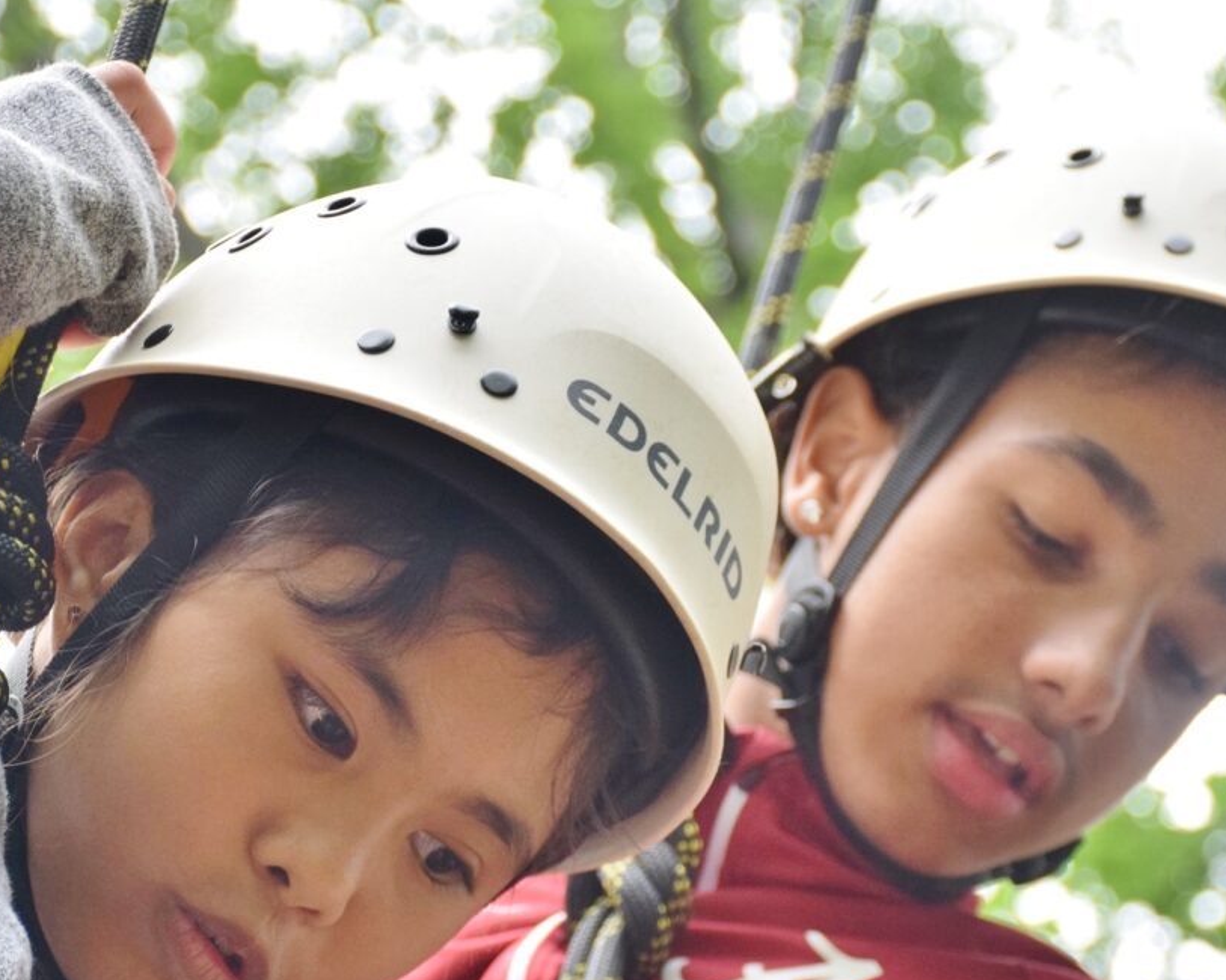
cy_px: 737
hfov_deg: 12.7
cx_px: 633
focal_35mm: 152
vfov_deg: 10.1
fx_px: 5514
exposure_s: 1/500
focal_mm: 56
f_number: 4.8
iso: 800
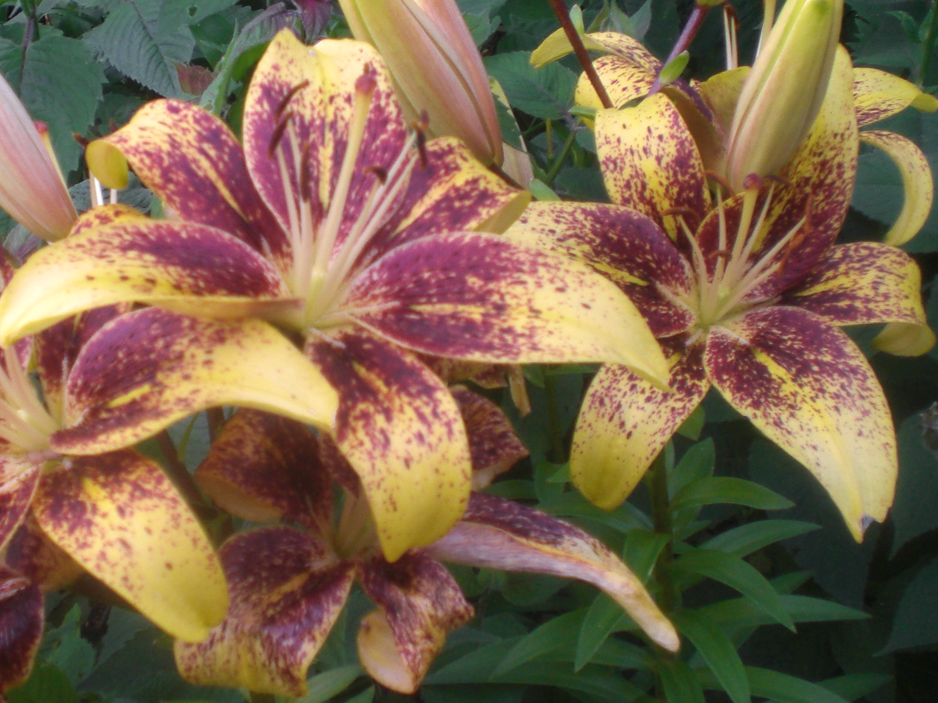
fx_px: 1653
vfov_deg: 24.0
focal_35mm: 61
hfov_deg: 31.5
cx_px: 328
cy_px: 303
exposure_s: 1/125
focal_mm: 6.3
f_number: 3.1
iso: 100
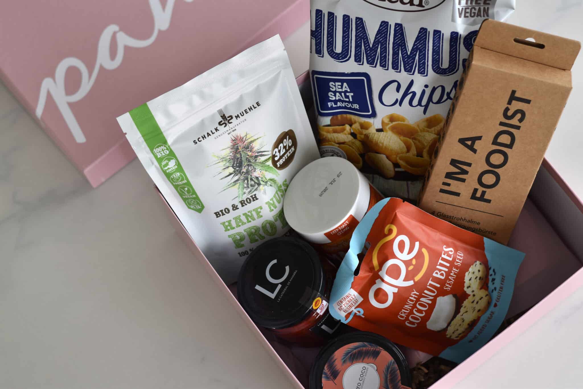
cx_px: 292
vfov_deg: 18.2
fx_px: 1214
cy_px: 194
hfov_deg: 27.0
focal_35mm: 75
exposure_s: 1/40
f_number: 3.2
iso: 100
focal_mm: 50
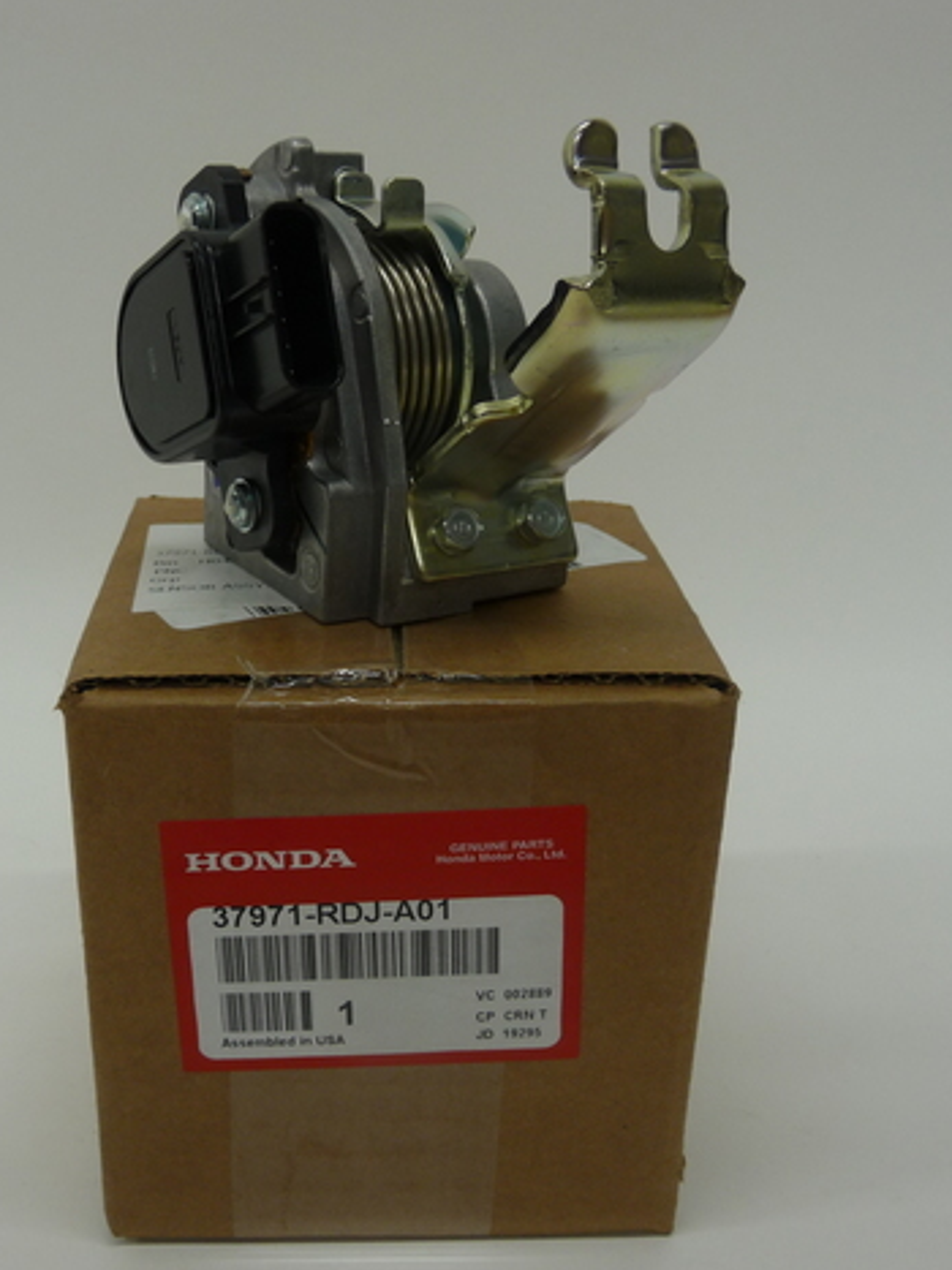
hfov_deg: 38.5
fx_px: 1357
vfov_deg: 50.1
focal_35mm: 37
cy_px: 645
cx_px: 373
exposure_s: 1/60
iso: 100
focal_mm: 4.8
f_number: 2.8
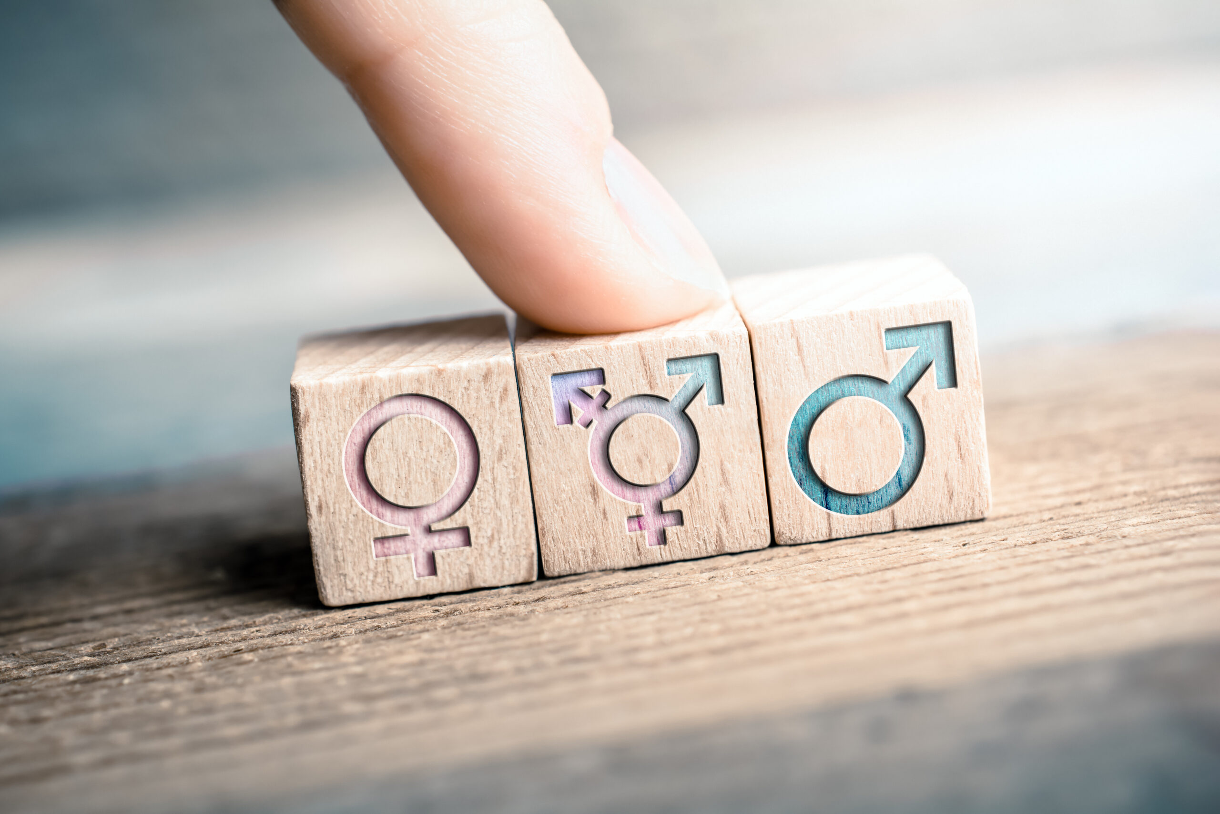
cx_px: 610
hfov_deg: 33.4
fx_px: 2033
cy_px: 407
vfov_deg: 22.6
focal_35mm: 60
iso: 100
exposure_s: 1/100
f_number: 6.3
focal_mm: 40
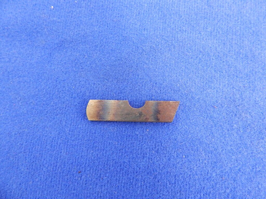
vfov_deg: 61.1
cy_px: 100
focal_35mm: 22
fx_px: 169
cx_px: 133
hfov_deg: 76.4
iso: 560
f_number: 3
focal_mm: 4
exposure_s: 1/8
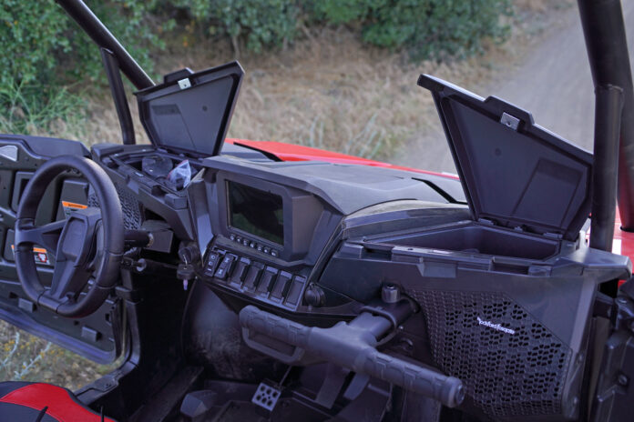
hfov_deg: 54.4
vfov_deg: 37.9
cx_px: 317
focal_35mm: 35
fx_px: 616
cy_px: 211
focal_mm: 35
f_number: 4
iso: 200
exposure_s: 1/160
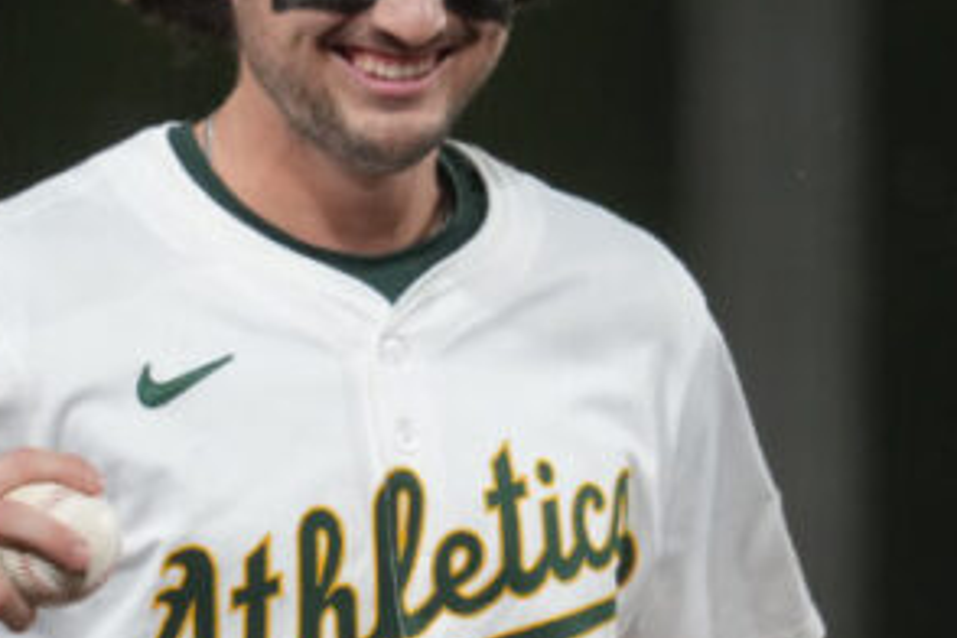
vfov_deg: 1.2
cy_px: 371
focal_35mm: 1169
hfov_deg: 1.8
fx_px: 31073
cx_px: 335
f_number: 2.8
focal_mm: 400
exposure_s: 1/2000
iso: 2500
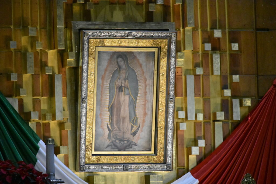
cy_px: 92
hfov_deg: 5.1
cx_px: 138
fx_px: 3105
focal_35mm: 405
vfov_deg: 3.4
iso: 12800
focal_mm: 270
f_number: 5.6
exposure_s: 1/160
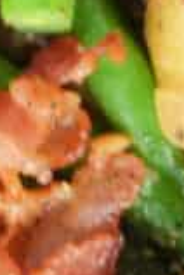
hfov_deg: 3.8
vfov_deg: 5.8
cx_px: -130
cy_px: -16
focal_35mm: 356
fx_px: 2732
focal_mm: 35
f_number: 3.5
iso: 800
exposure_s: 1/50
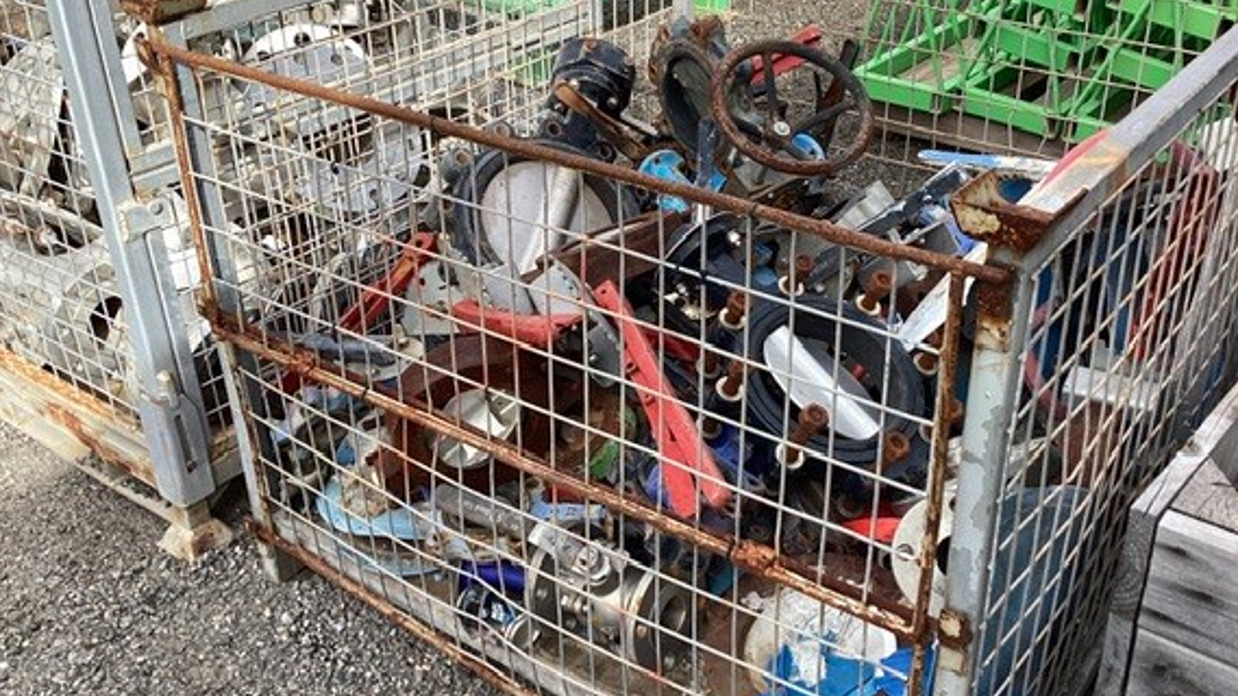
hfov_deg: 52.7
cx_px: 670
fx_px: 1247
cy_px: 331
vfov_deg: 31.2
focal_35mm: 38
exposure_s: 1/503
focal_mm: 3.3
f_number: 2.4
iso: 25
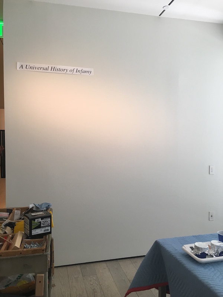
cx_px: 112
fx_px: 249
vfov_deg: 61.7
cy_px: 148
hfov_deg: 48.2
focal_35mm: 29
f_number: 2.2
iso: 64
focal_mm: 4.15
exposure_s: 1/30
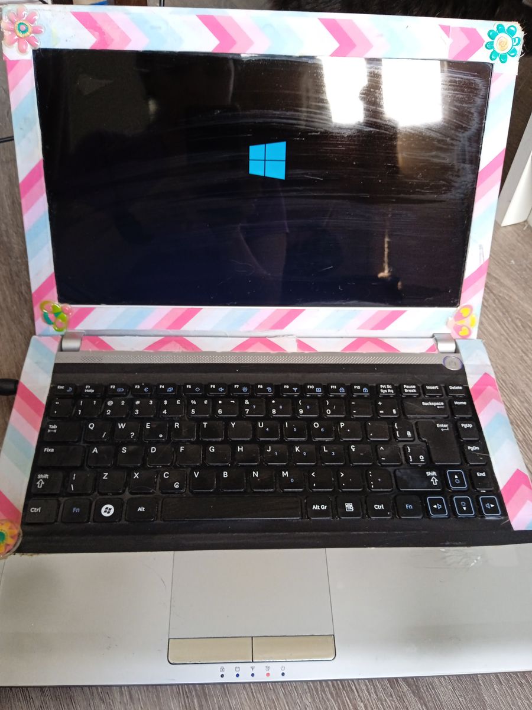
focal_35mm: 28
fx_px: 574
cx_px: 266
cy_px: 355
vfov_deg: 63.4
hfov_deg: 49.7
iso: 150
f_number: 2.2
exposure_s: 1/30
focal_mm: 3.43
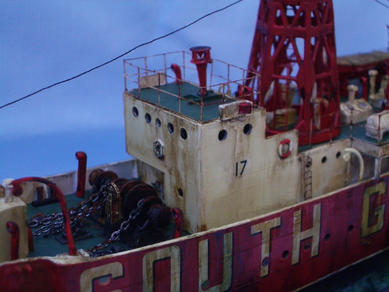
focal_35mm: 62
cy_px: 146
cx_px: 194
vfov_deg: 23.7
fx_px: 697
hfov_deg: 31.2
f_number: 3.5
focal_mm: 10.2
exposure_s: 1/60
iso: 200
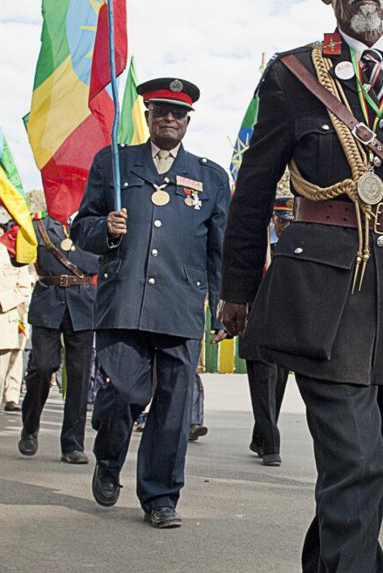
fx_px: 1116
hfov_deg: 19.0
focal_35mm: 70
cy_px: 225
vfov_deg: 28.8
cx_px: 380
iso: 200
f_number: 7.1
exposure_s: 1/400
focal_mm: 24
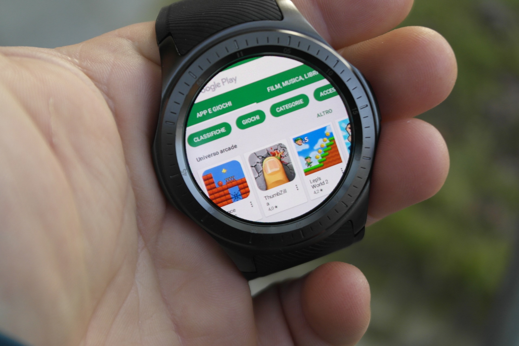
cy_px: 173
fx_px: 995
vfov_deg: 19.7
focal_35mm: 69
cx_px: 260
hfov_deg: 29.2
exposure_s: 1/80
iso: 400
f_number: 5
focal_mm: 45
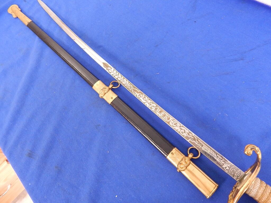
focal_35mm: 22
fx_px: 172
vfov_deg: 61.1
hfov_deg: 76.4
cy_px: 102
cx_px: 136
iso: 400
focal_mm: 4
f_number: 3
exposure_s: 1/13
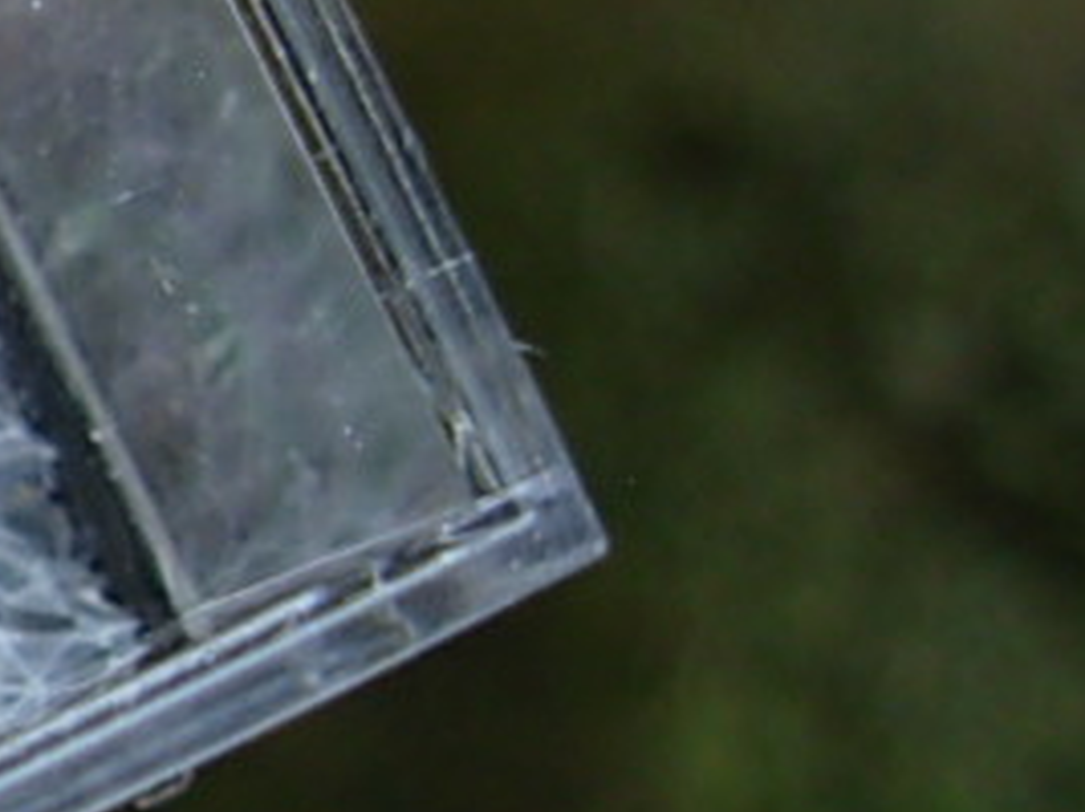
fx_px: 4574
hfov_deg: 12.6
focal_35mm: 146
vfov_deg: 10.2
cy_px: 345
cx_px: -695
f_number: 2.9
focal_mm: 6.3
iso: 50
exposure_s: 1/90.5
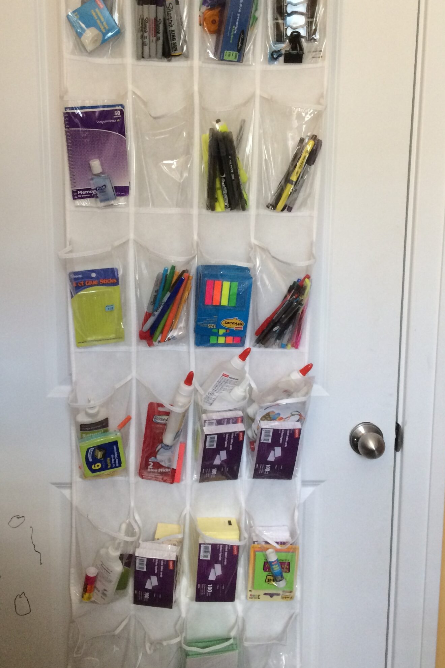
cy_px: 311
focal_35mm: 39
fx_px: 723
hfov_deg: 34.2
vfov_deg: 49.5
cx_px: 205
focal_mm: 4.15
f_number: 2.2
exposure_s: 1/30
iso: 160
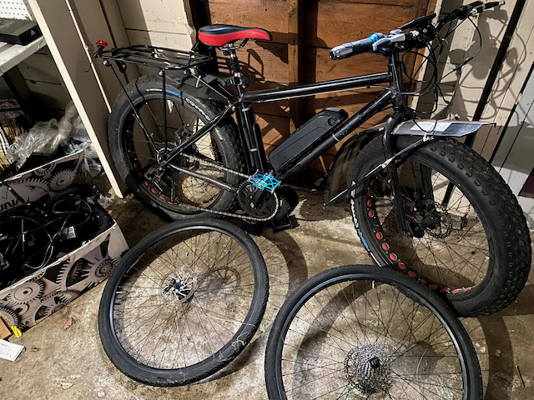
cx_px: 267
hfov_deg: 67.3
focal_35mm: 26
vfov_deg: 53.1
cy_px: 200
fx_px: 401
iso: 500
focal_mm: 4.25
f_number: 1.8
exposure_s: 1/8
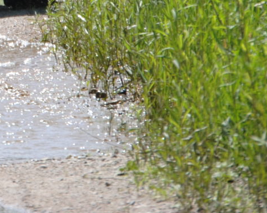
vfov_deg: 1.7
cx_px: -202
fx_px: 7056
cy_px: -164
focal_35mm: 893
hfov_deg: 2.2
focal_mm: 145
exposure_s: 1/500
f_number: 5
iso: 110
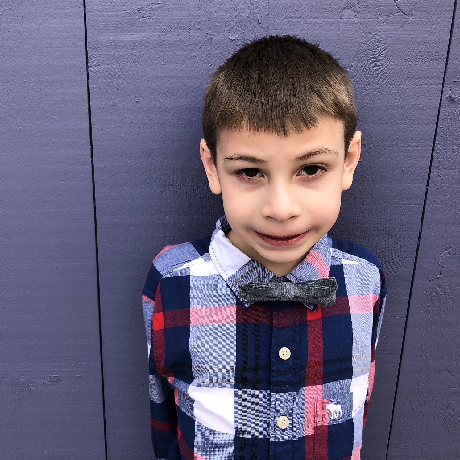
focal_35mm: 34
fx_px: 511
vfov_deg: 48.4
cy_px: 224
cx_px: 171
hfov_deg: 48.0
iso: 20
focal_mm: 4
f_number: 1.8
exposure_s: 1/160
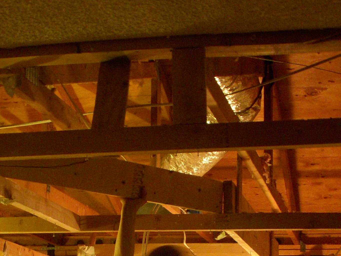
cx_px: 136
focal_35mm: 91
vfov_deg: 15.8
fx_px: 896
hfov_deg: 21.5
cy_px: 277
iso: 400
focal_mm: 6.3
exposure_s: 1/3
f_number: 3.3
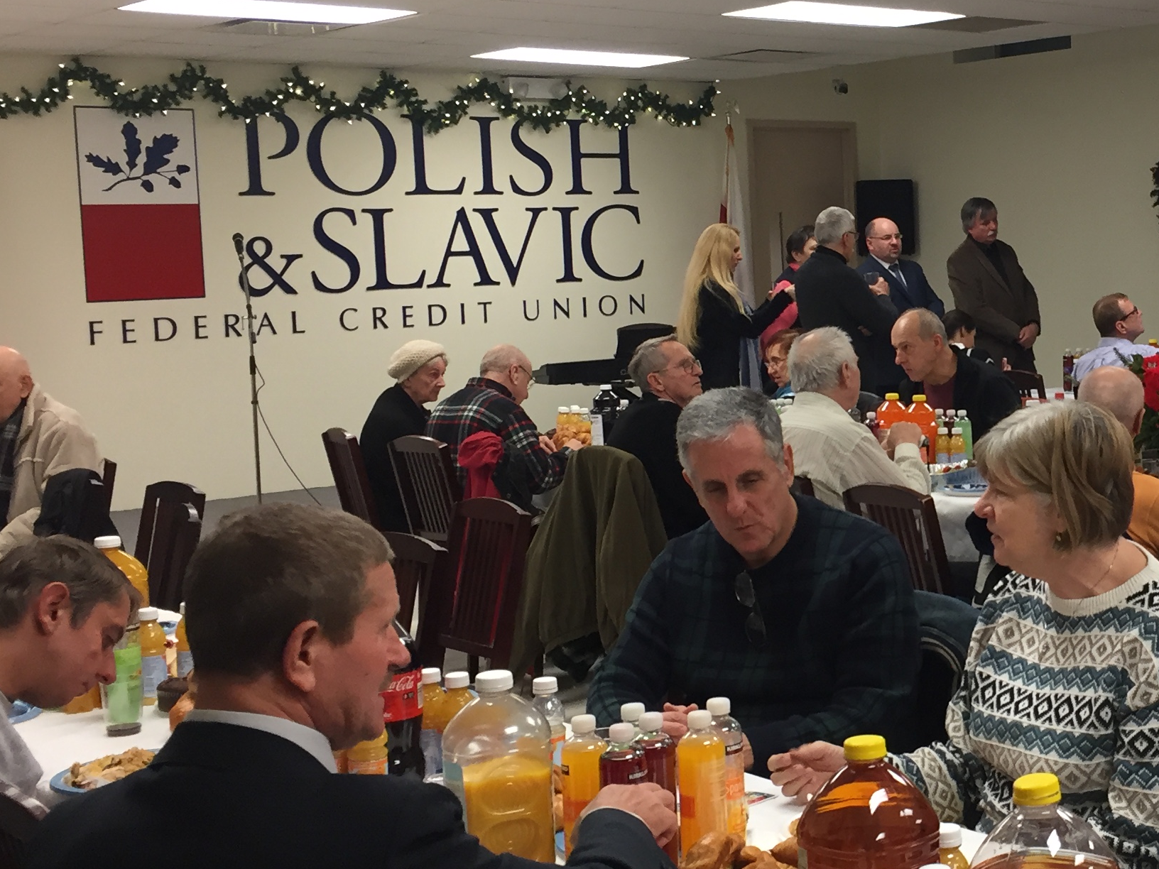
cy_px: 367
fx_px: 1942
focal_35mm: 58
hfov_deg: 31.8
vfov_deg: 25.2
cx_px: 1018
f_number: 2.2
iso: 64
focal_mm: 4.15
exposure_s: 1/30
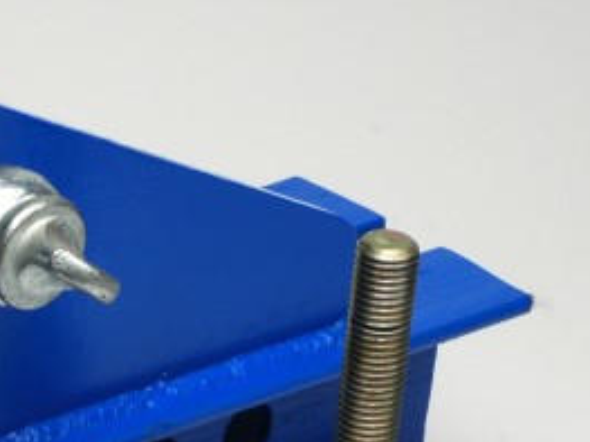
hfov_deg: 8.9
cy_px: 556
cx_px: -164
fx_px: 3731
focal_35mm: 219
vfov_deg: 6.7
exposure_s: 1
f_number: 13
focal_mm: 50
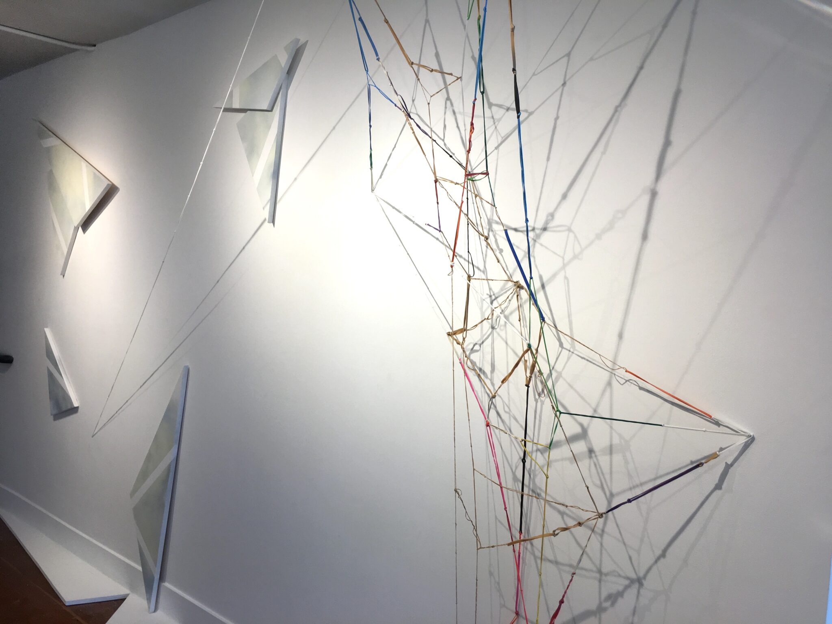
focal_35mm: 29
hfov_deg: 61.7
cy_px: 312
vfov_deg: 48.2
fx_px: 697
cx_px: 416
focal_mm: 4.15
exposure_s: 1/100
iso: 25
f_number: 2.2
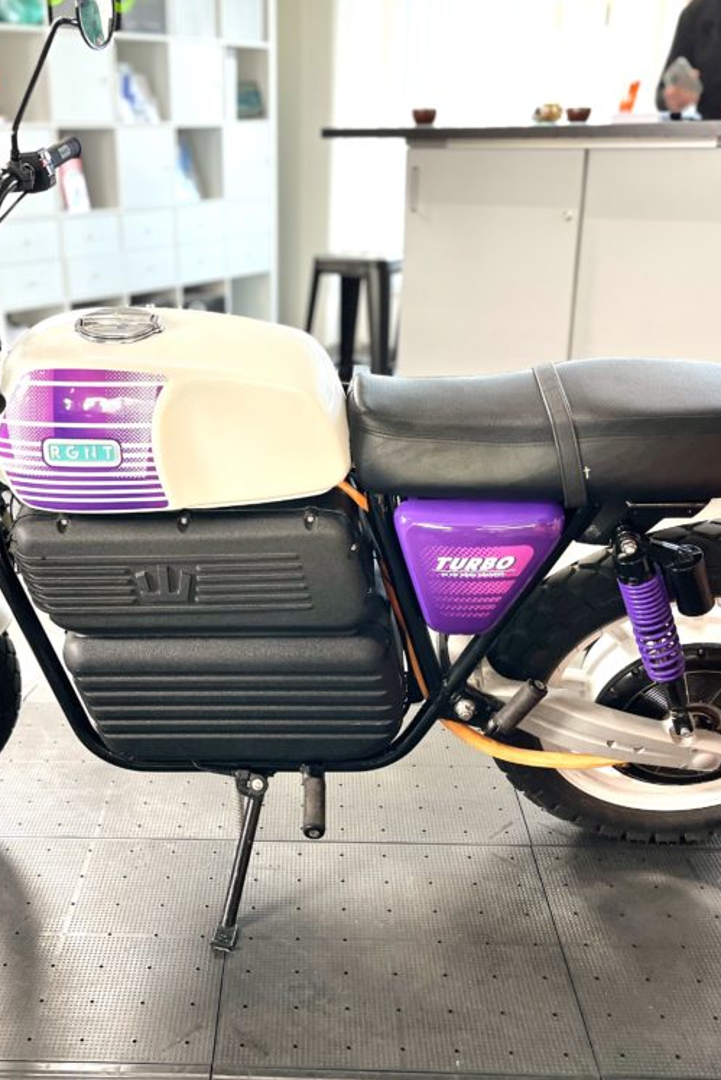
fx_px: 1111
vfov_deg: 51.9
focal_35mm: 37
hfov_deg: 35.7
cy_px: 553
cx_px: 267
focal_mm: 5.1
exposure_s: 1/100
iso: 125
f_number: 1.6
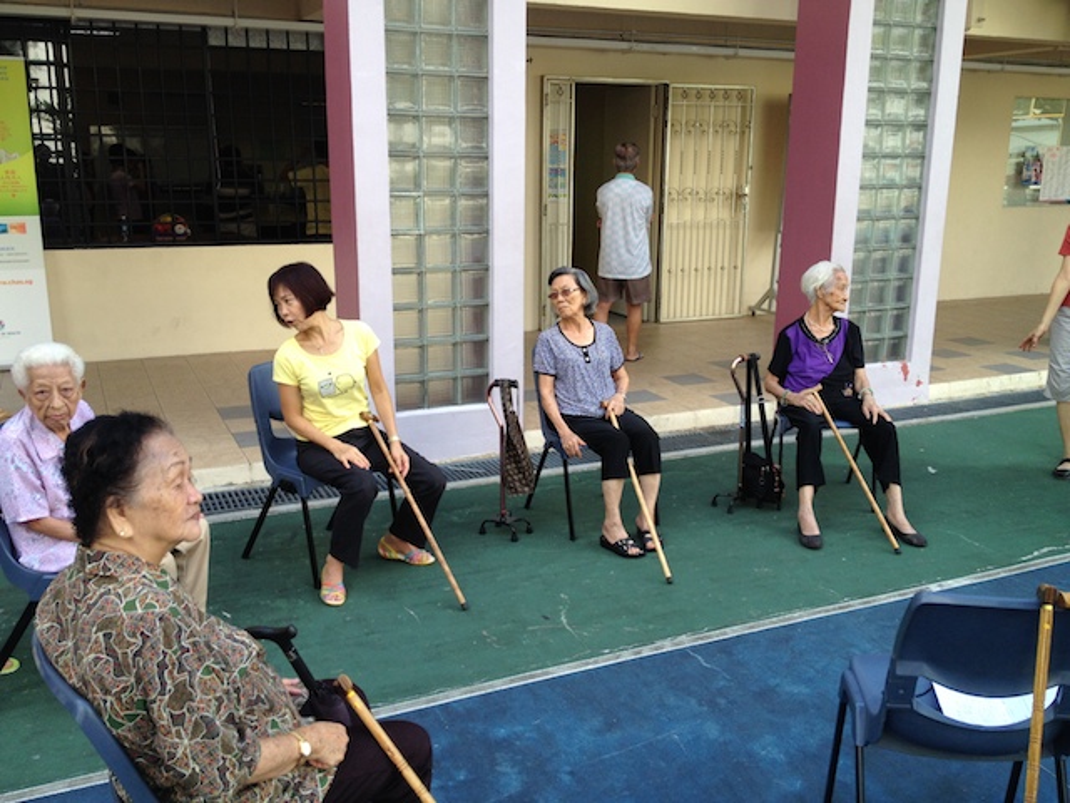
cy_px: 402
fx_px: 1082
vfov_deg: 40.7
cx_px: 535
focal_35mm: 35
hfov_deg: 52.6
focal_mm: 4.28
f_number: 2.4
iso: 50
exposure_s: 1/194
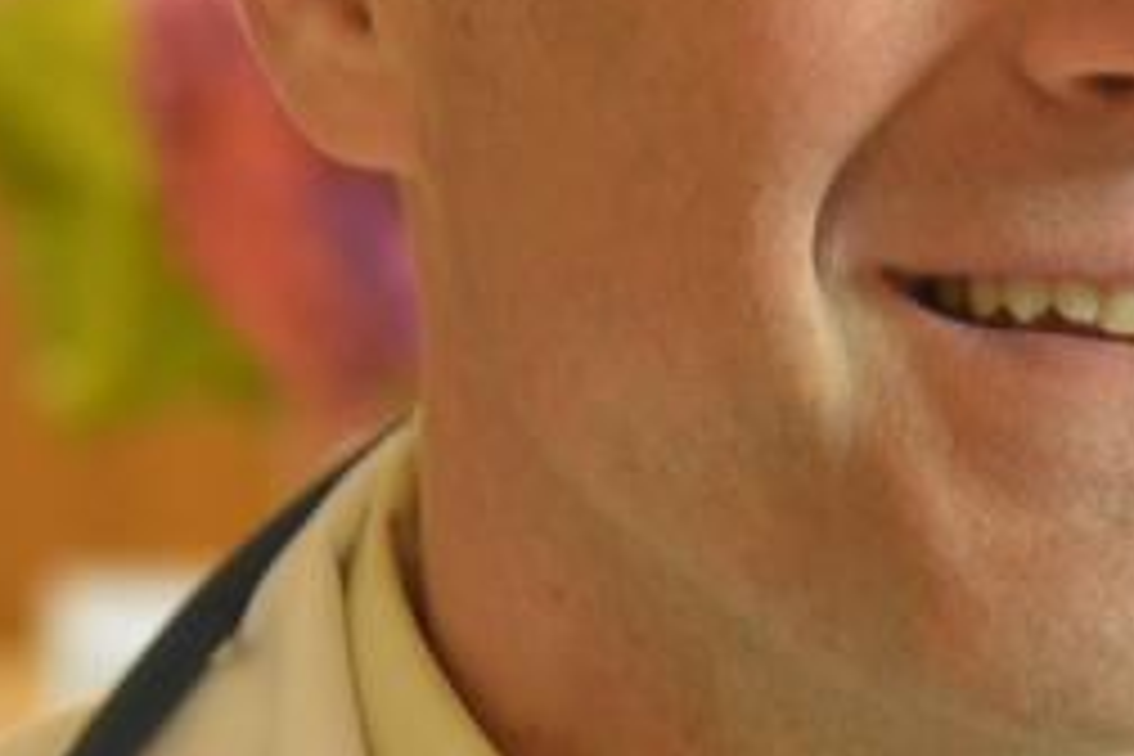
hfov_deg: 4.2
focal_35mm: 492
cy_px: 1240
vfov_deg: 2.8
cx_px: 774
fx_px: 15497
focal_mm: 62
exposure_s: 1/60
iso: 800
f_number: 4.5
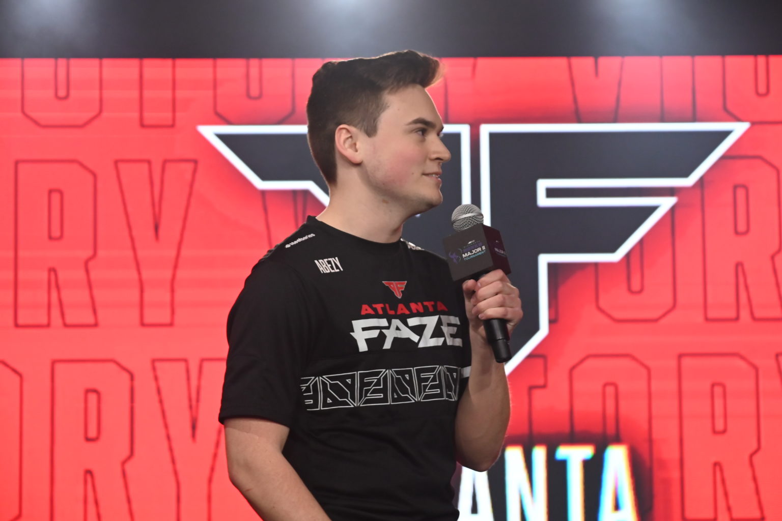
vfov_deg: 11.4
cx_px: 391
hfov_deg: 17.1
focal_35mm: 120
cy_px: 260
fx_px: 2606
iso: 2200
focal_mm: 80
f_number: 5.6
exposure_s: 1/125
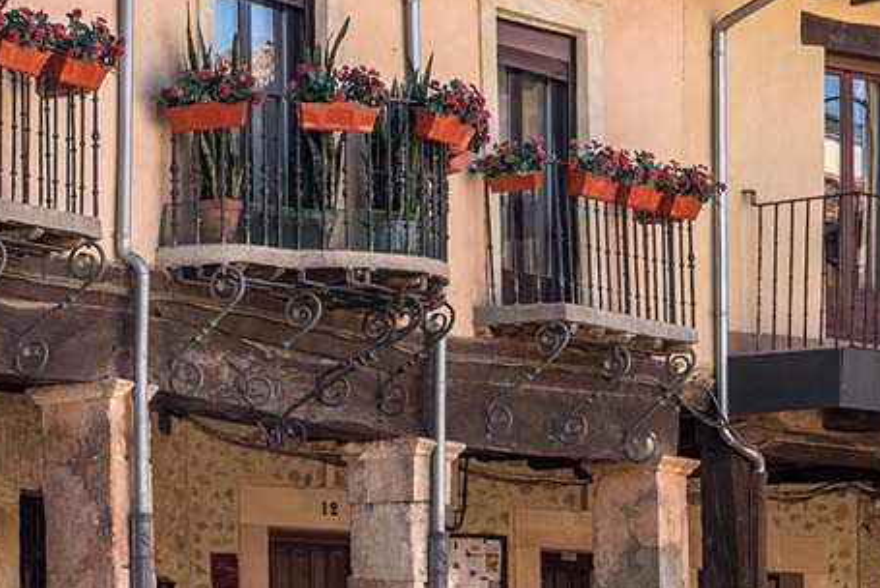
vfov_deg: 6.5
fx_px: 5161
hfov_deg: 9.7
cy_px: 340
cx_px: 468
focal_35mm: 211
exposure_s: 1/160
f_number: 8
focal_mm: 75
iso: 100
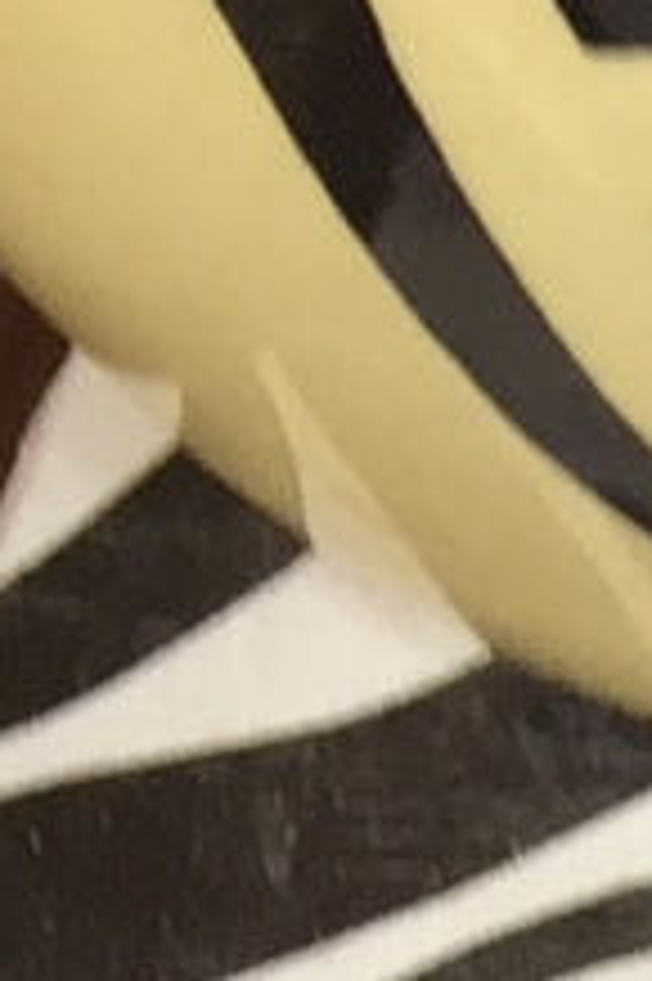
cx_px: 4411
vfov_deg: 6.8
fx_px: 7727
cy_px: 2439
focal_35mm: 284
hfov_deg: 3.8
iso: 40
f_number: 2.2
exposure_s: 1/60
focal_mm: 4.15
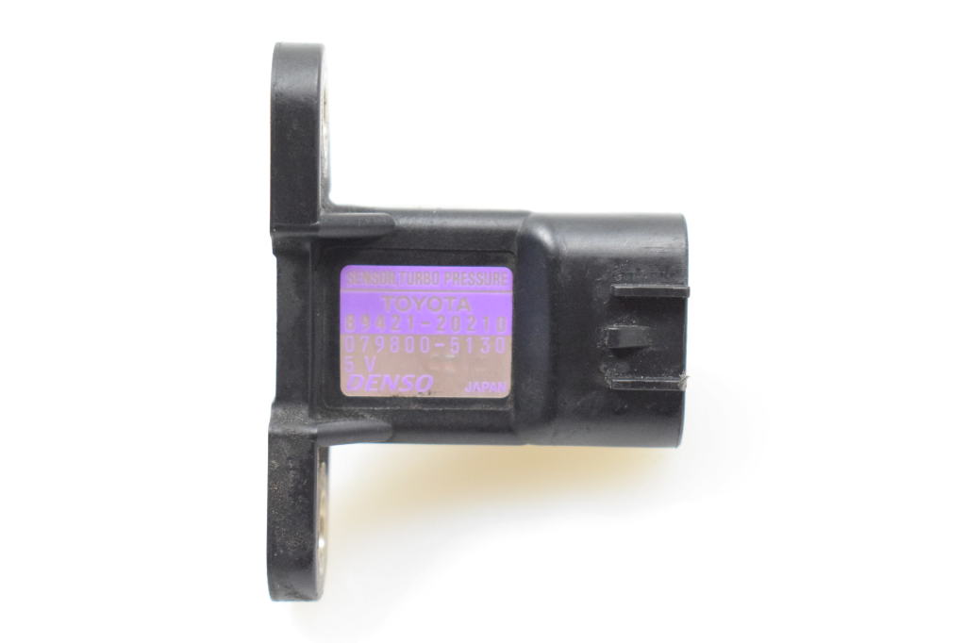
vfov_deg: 18.9
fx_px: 1931
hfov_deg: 28.1
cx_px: 483
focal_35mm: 72
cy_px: 322
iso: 6400
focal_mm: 48
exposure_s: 1/320
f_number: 7.1
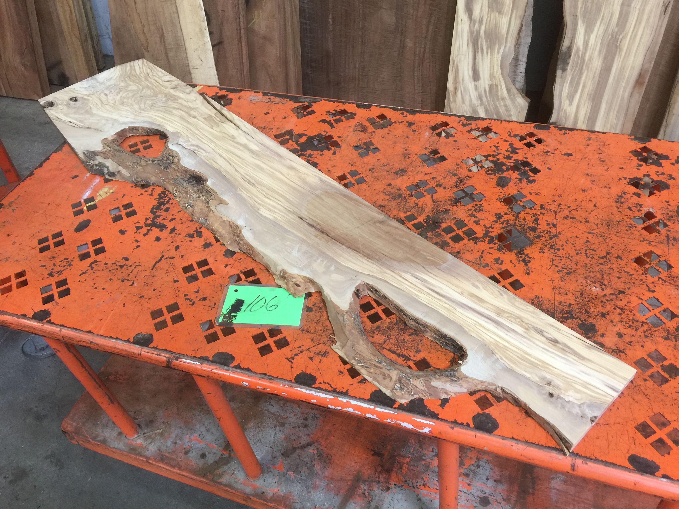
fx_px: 569
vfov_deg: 48.2
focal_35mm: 29
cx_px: 340
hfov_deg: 61.7
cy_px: 254
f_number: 2.2
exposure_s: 1/15
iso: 40
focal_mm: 4.15
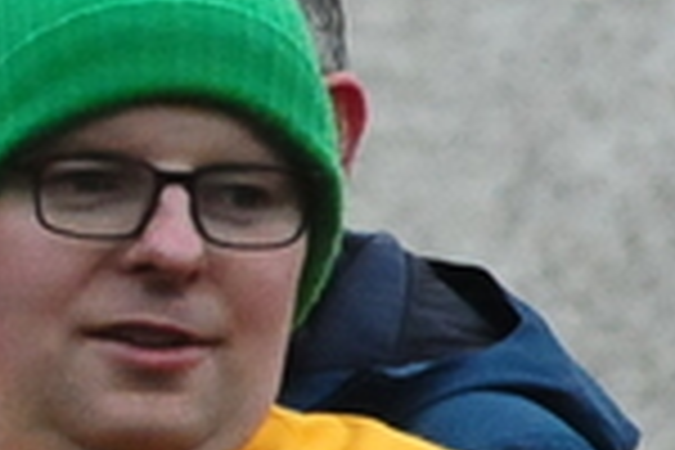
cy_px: 369
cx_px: -1215
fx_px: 31179
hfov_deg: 1.2
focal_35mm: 1663
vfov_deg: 0.8
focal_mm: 185
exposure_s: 1/500
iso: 3200
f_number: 11
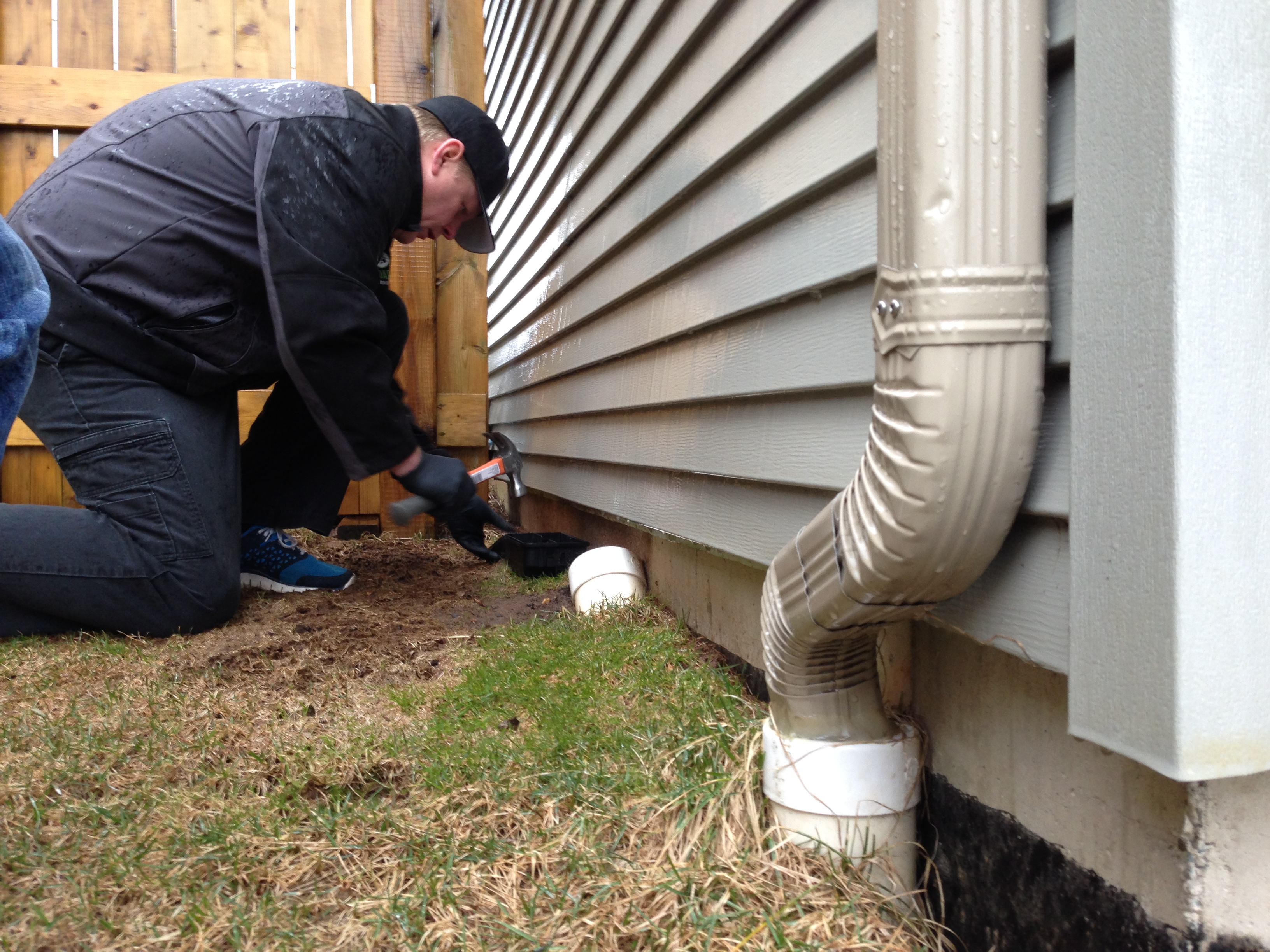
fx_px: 1211
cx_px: 635
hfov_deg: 55.4
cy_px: 476
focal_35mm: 33
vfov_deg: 42.9
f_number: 2.4
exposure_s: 1/20
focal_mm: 4.12
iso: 80
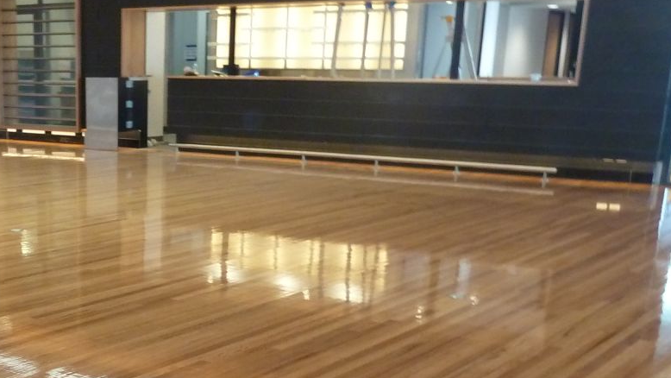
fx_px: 997
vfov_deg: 20.6
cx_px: 87
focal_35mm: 56
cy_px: 401
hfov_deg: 35.4
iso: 250
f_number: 3.3
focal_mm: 4.1
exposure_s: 1/30
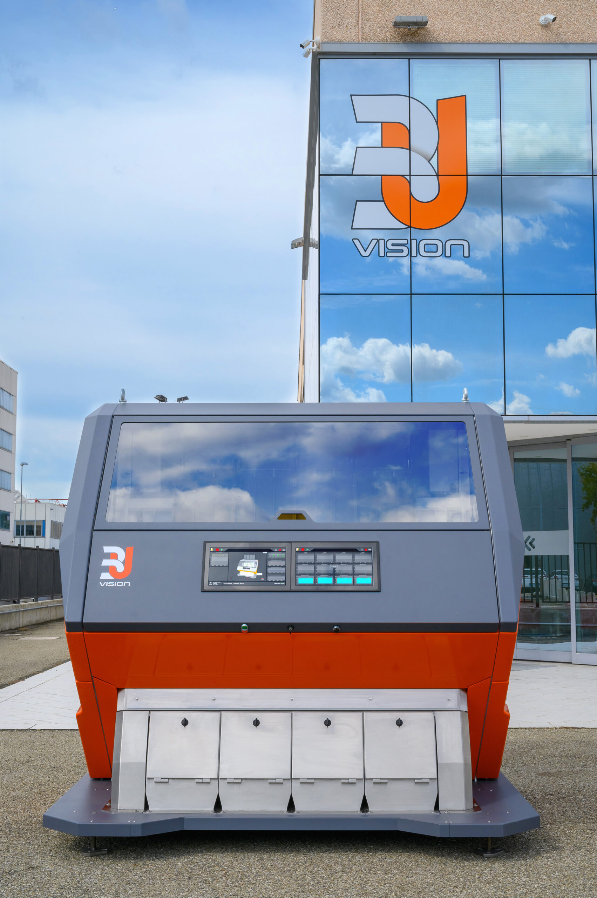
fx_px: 1171
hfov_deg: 28.6
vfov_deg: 41.9
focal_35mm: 47
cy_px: 449
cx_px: 298
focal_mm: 47
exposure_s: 1/250
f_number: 18
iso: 400
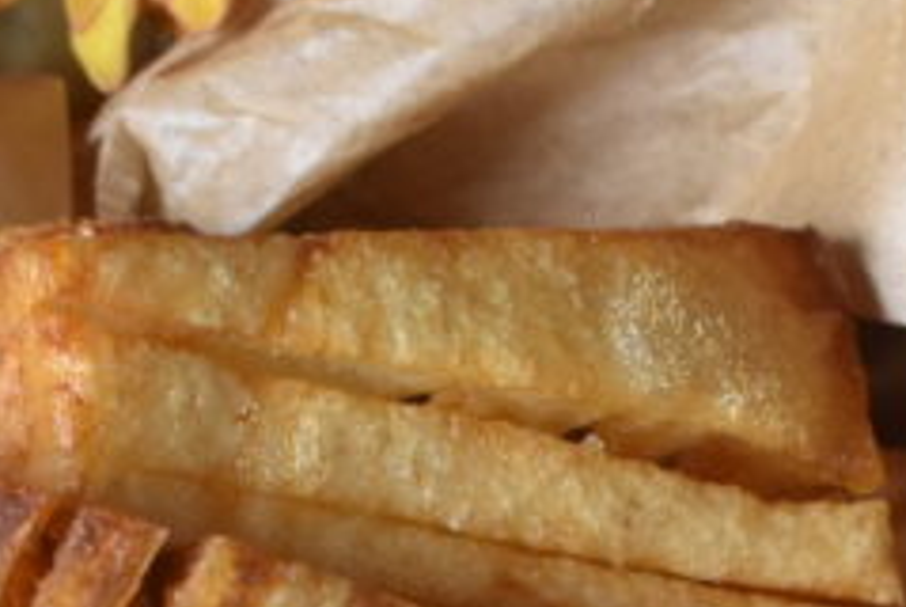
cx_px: 842
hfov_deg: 8.9
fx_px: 5821
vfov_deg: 5.8
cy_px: 1184
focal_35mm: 231
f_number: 5.6
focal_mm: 24
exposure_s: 1/125
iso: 360
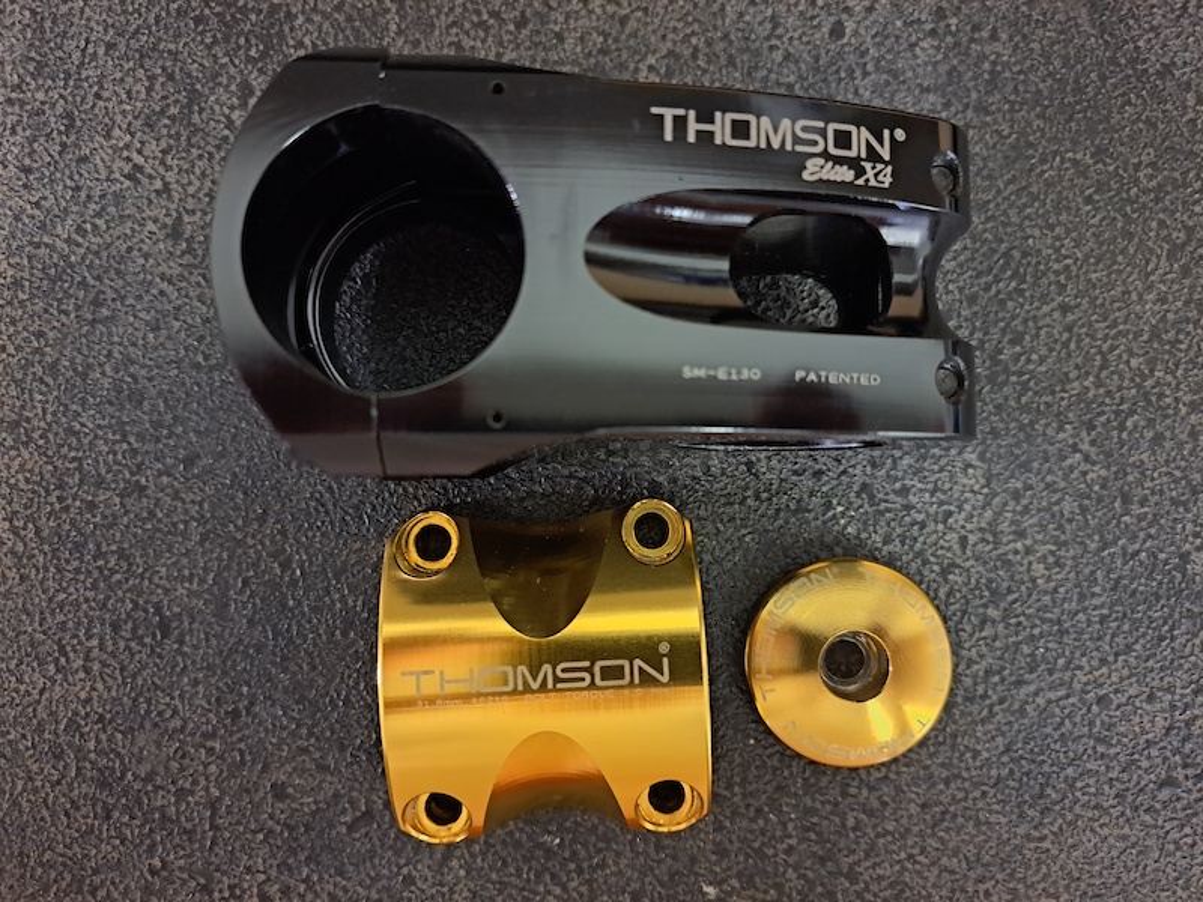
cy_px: 451
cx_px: 602
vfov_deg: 56.8
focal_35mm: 24
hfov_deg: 71.6
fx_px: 834
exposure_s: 1/20
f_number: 1.8
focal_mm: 5.23
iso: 800
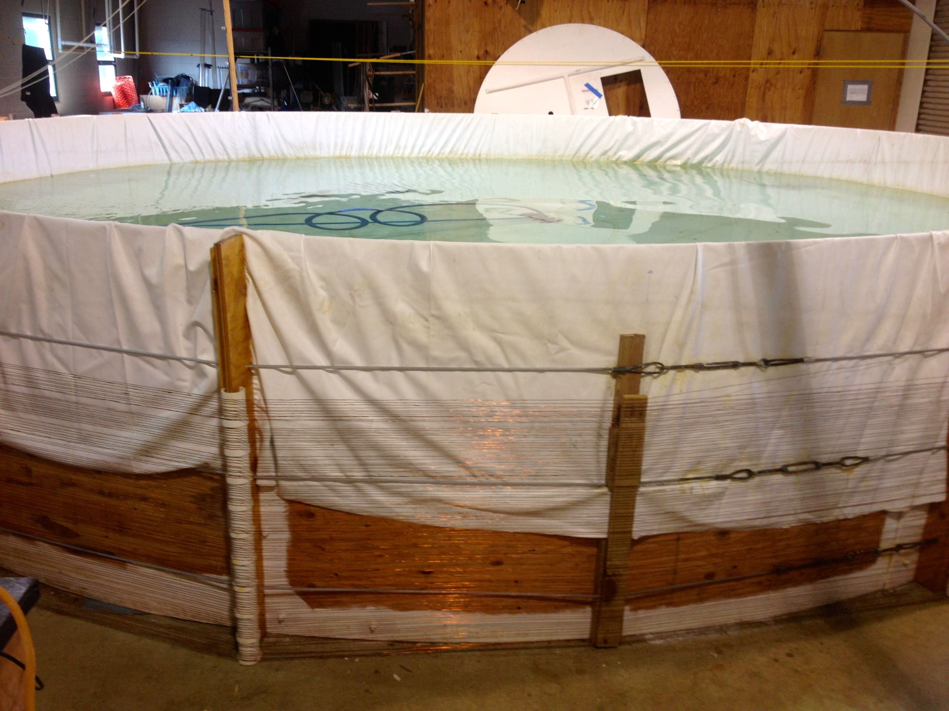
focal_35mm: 35
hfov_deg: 52.6
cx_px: 474
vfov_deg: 40.7
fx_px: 960
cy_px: 356
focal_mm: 4.28
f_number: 2.4
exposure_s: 1/24
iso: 50
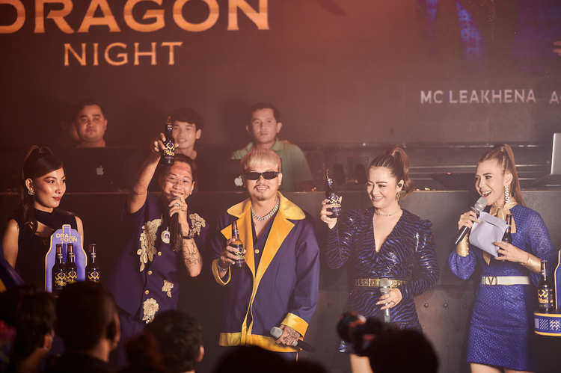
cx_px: 280
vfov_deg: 16.1
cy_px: 186
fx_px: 1324
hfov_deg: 23.9
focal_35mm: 85
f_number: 1.8
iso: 125
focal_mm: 85
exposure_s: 1/200
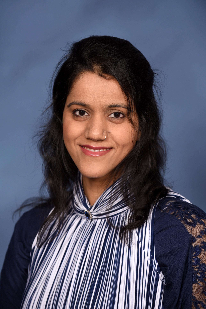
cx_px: 103
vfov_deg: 11.4
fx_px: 1543
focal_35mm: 180
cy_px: 154
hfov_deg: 7.6
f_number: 5.6
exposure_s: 1/100
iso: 200
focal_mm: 180
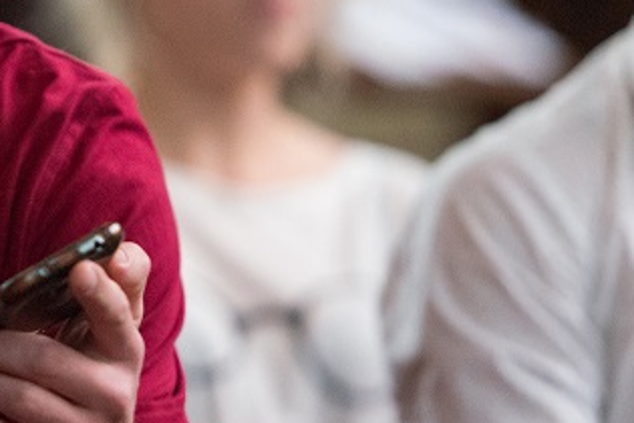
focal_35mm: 508
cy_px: -9
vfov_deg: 2.7
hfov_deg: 4.1
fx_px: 8946
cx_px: 4
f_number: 2.8
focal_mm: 160
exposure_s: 1/200
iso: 6400
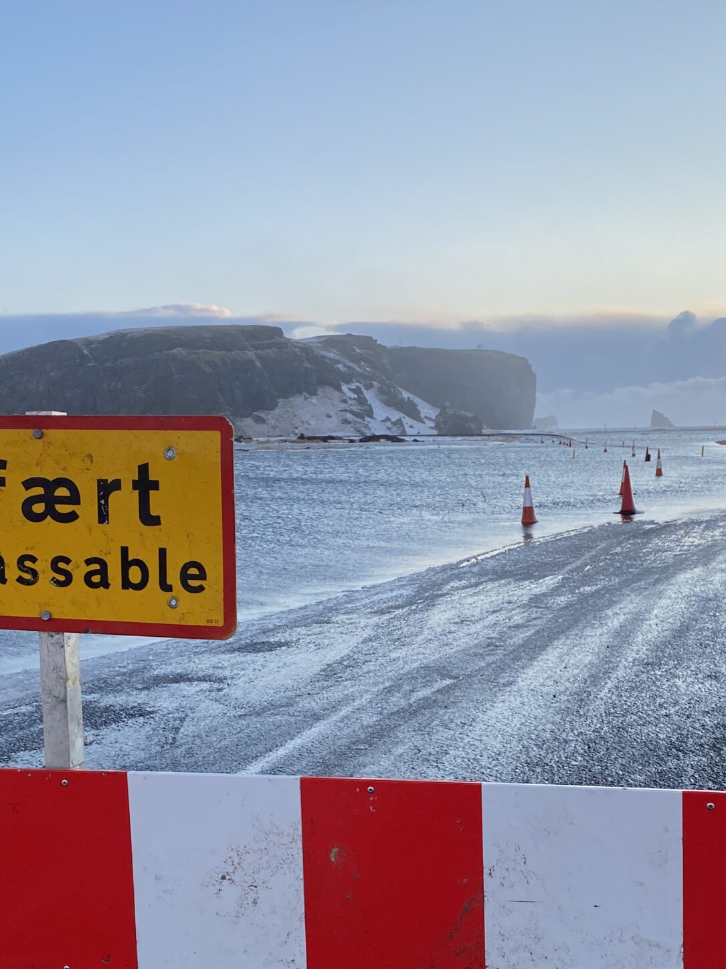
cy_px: 676
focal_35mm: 46
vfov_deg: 40.5
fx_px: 1287
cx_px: 375
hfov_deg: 31.5
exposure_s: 1/906
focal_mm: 4.25
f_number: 1.8
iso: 32
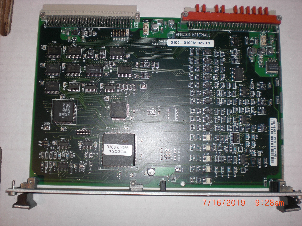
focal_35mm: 38
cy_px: 113
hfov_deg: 49.0
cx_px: 151
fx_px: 332
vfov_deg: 37.7
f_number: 3.1
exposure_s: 1/60
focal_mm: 6.3
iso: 64
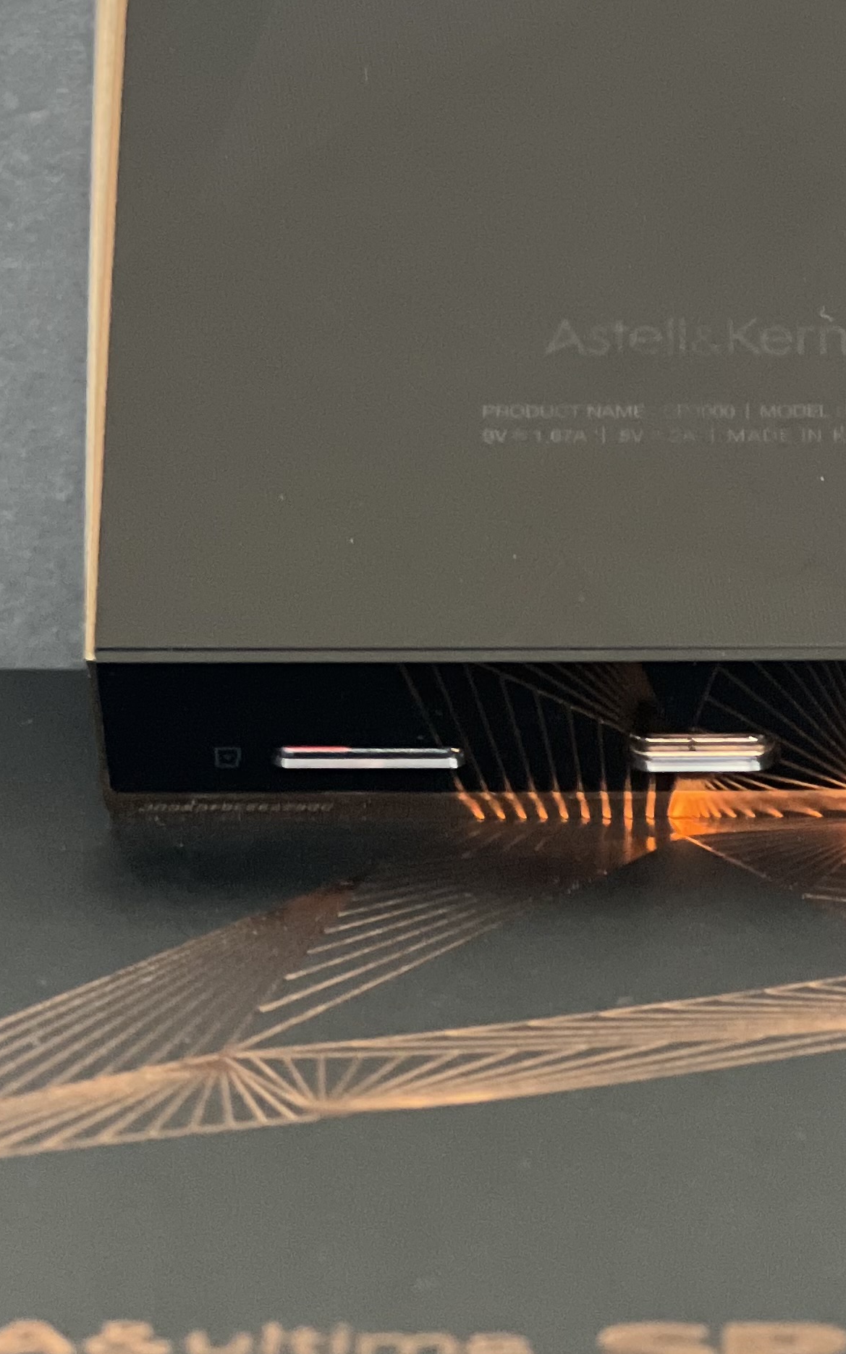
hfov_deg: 7.4
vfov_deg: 11.9
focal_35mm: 176
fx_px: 6492
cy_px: 377
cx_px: 625
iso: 400
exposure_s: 1/18
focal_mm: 9
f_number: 2.8
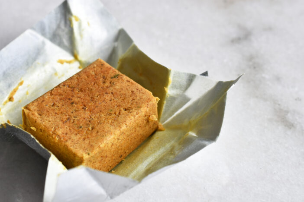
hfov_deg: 33.4
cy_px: 101
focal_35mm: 60
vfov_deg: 22.6
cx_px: 152
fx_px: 507
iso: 160
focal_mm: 40
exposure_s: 1/2
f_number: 11
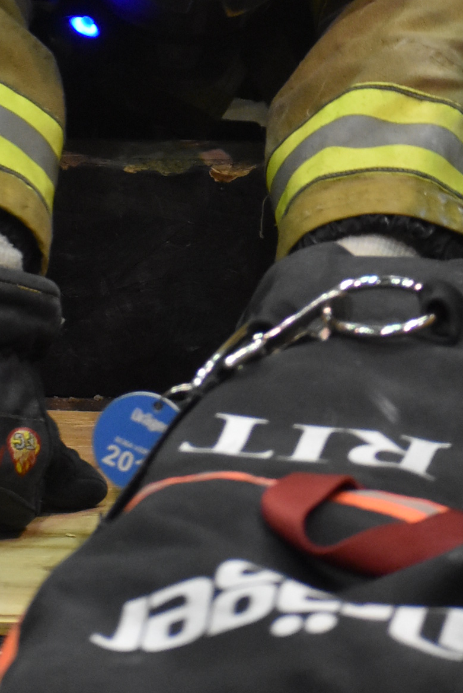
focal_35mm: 269
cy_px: -59
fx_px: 5178
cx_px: 95
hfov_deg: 5.1
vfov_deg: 7.6
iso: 3200
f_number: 4.5
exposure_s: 1/100
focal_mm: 70
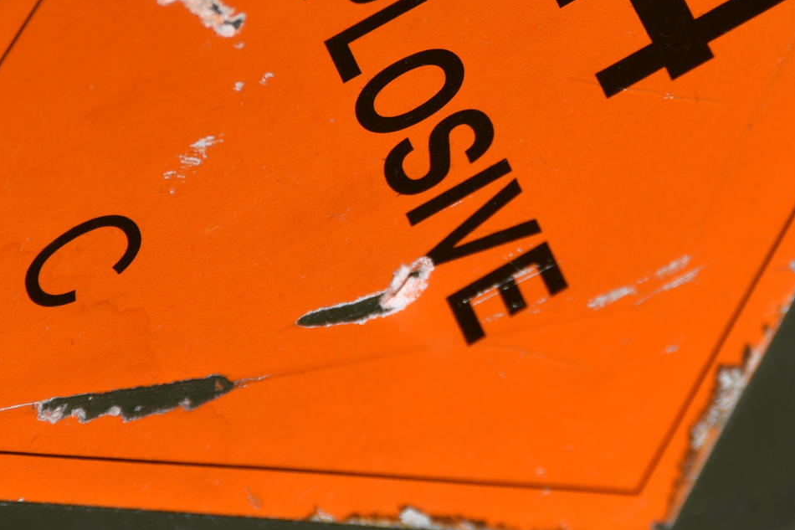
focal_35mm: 326
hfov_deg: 6.3
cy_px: 44
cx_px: 533
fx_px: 7197
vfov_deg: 4.2
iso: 100
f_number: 8
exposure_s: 1/60
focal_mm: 86
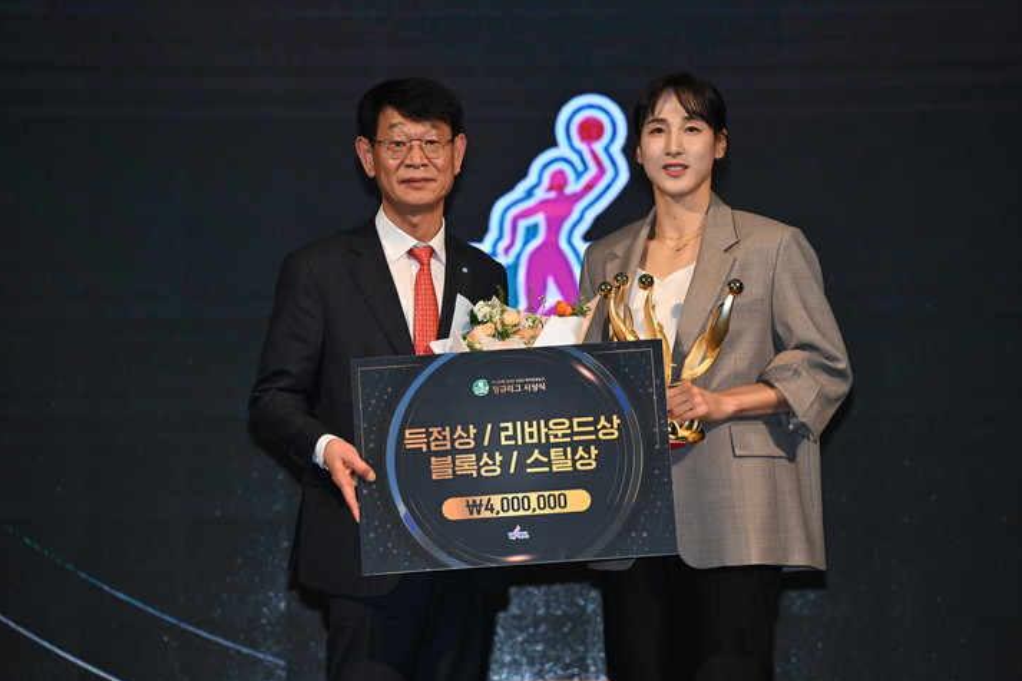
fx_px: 5733
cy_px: 341
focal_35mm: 202
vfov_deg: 6.8
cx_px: 513
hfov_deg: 10.2
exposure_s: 1/200
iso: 1250
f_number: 4
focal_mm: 200
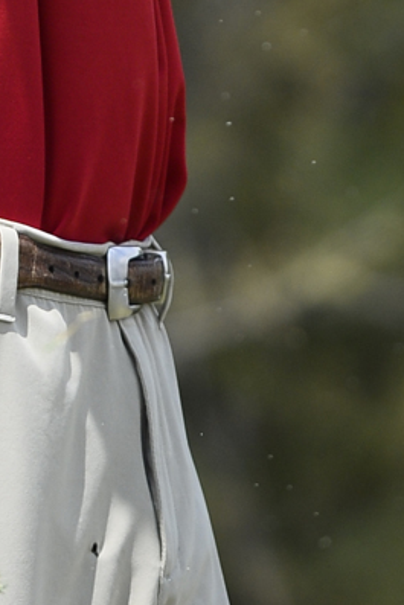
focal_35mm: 1361
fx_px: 22888
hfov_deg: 1.0
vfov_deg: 1.5
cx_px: -399
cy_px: -143
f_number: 3.2
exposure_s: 1/5000
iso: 320
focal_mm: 300
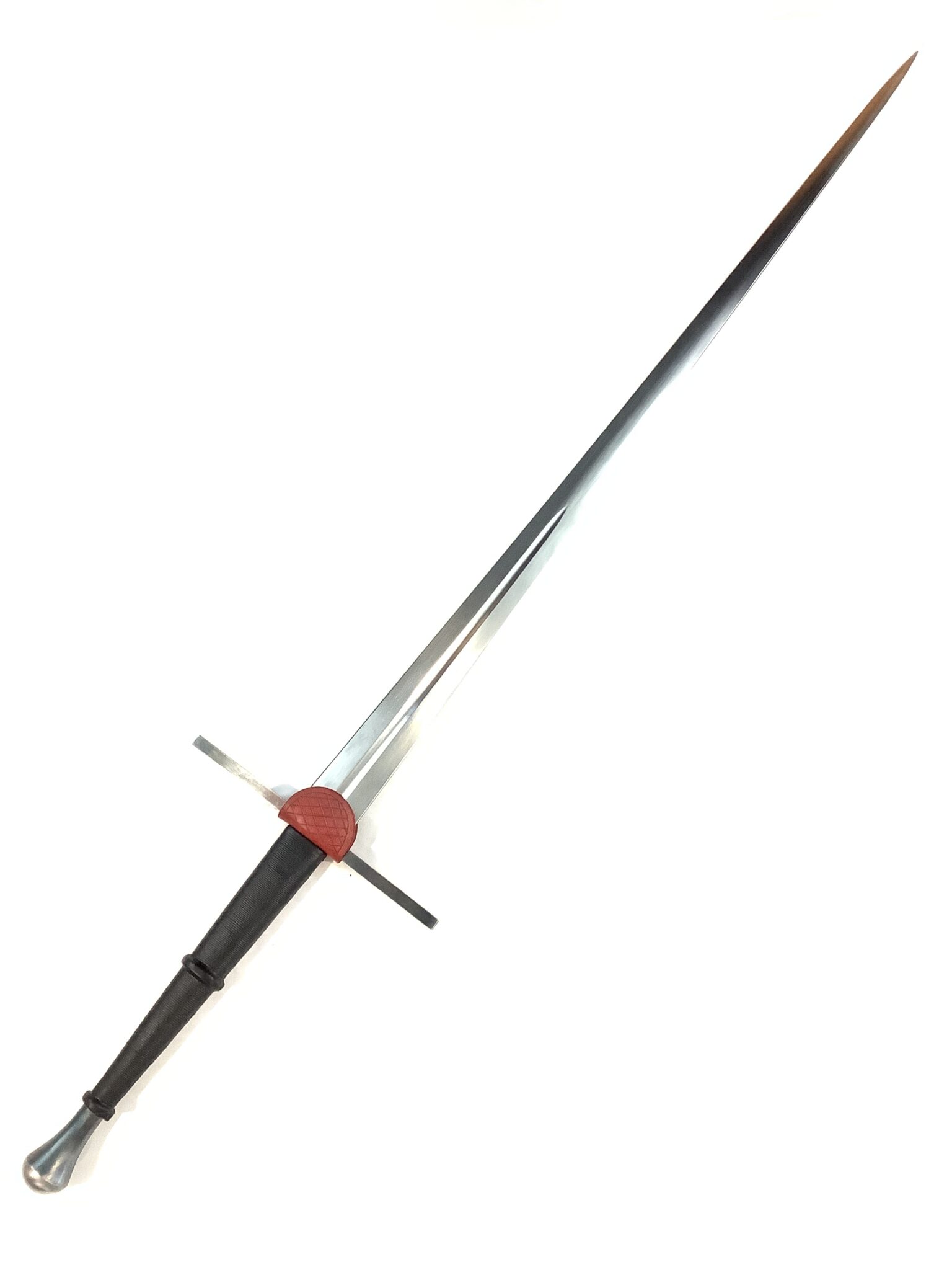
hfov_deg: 45.4
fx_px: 1137
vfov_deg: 58.4
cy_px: 635
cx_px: 476
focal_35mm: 31
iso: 320
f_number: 2.4
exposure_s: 1/60
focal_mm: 3.3
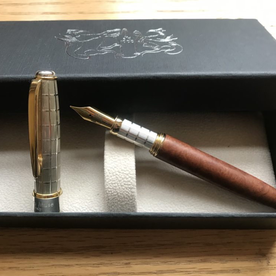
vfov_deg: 48.4
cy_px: 139
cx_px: 122
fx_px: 307
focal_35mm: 34
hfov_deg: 48.4
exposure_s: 1/17
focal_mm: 3.99
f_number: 1.8
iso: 40
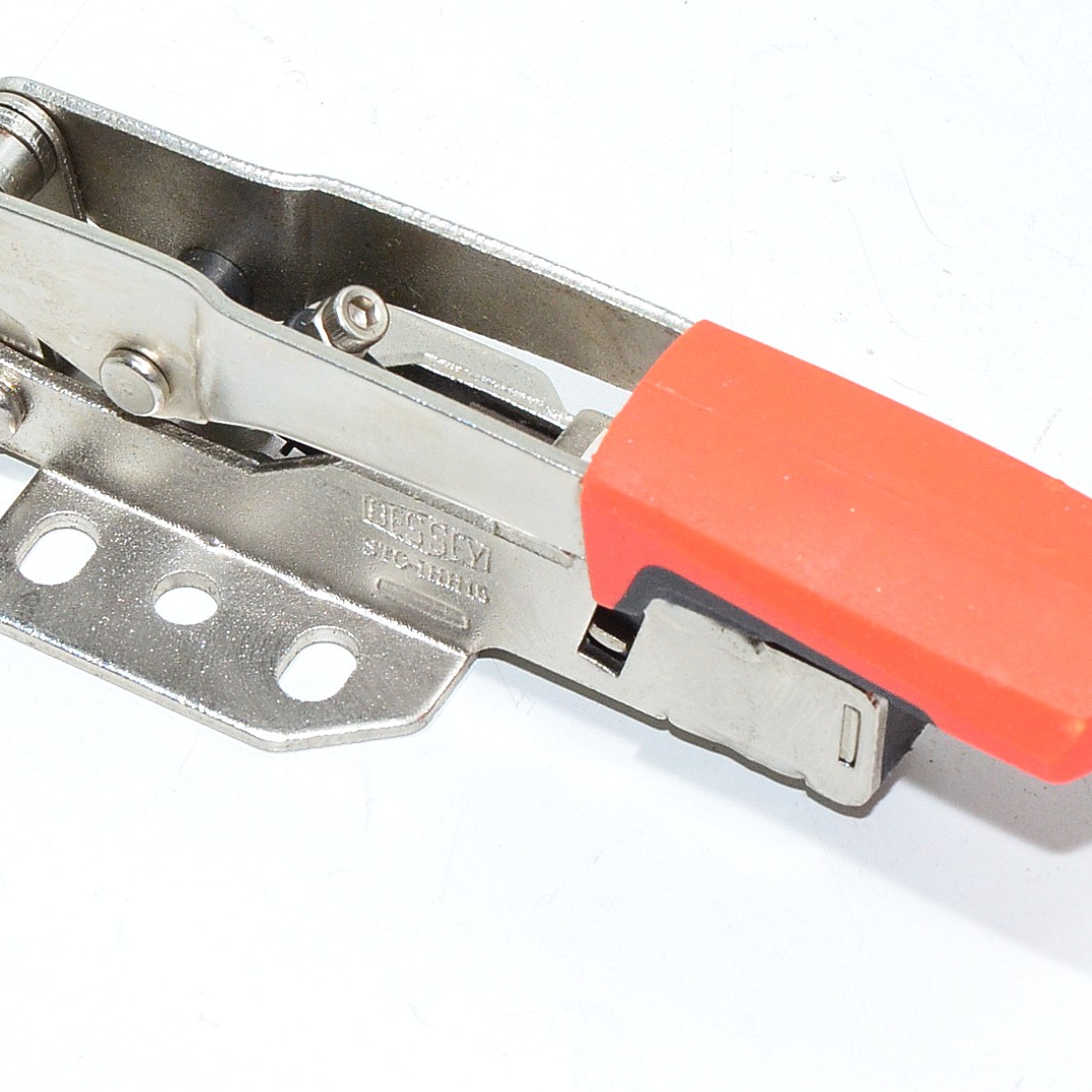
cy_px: 385
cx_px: 118
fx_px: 10920
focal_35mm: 306
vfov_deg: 5.7
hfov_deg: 5.7
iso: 1600
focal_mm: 105
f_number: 16
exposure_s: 1/50
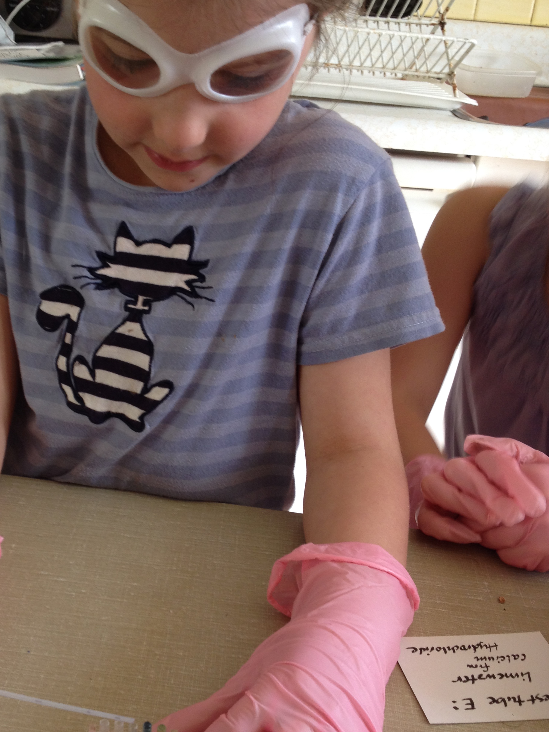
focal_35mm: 47
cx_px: 183
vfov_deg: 40.4
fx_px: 994
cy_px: 411
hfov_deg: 30.6
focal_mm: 4.28
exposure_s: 1/20
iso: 64
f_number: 2.4
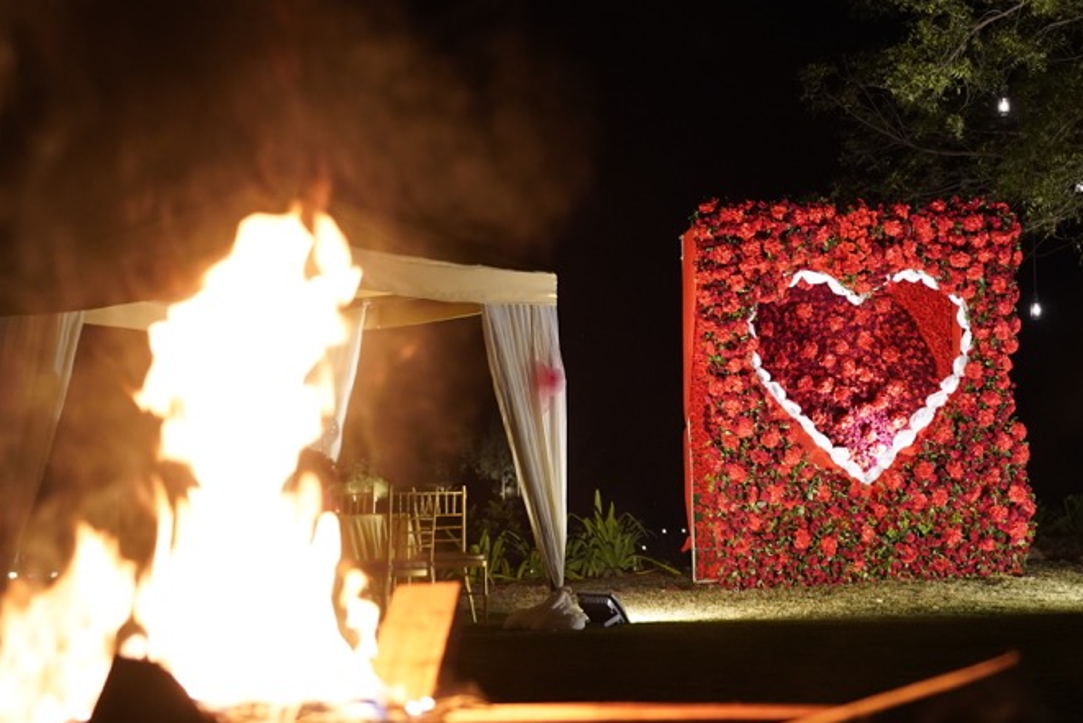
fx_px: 1805
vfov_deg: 22.6
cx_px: 593
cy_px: 330
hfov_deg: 33.4
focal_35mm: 60
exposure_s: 1/100
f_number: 2.8
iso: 2000
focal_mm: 31
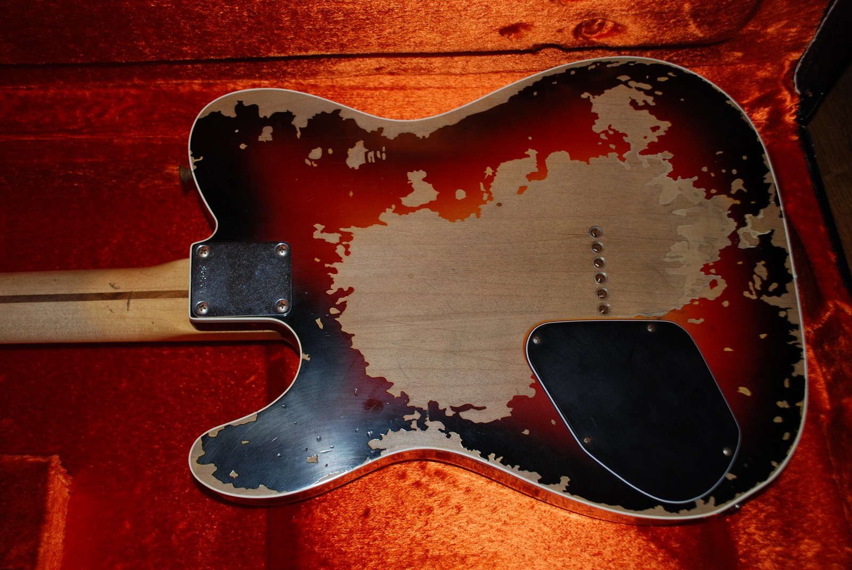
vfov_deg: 32.0
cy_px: 285
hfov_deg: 46.3
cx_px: 426
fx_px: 995
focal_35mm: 42
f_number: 4
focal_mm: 28
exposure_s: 1/60
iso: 200
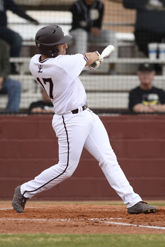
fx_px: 2063
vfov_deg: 6.9
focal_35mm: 300
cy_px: 124
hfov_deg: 4.6
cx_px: 82
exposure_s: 1/3200
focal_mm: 300
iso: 1000
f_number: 2.8
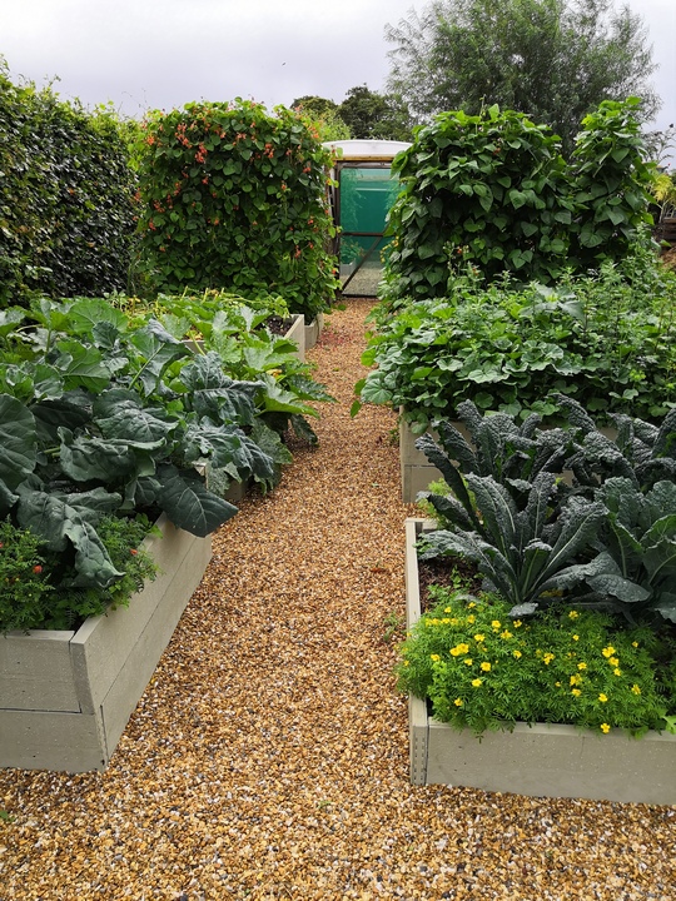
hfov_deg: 51.4
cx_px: 338
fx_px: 703
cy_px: 450
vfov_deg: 65.3
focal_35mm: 27
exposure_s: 1/445
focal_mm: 3.95
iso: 50
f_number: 1.8
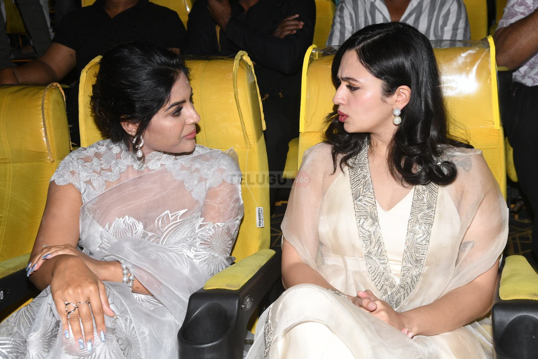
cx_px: 269
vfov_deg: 27.0
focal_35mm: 50
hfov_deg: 39.6
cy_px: 180
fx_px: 747
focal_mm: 50
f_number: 7.1
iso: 320
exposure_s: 1/125
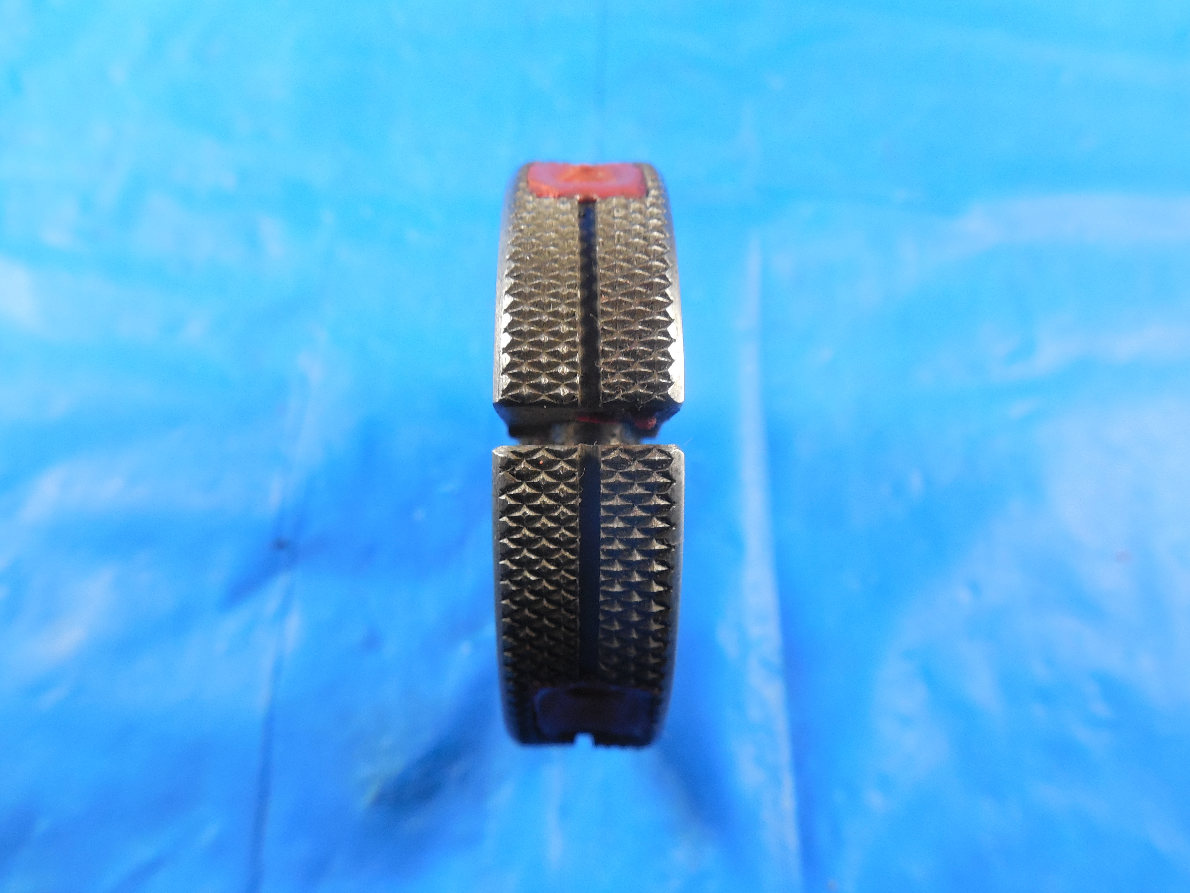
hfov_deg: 69.4
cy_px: 446
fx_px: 859
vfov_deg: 54.9
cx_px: 595
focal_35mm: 25
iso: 360
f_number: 3.3
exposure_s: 1/30
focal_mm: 4.5
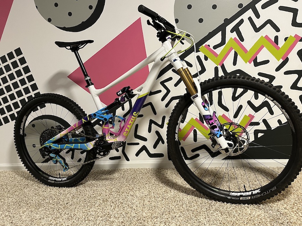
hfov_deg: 65.3
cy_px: 111
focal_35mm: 27
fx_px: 236
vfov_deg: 51.4
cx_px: 153
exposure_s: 1/60
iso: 250
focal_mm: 5.1
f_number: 1.6
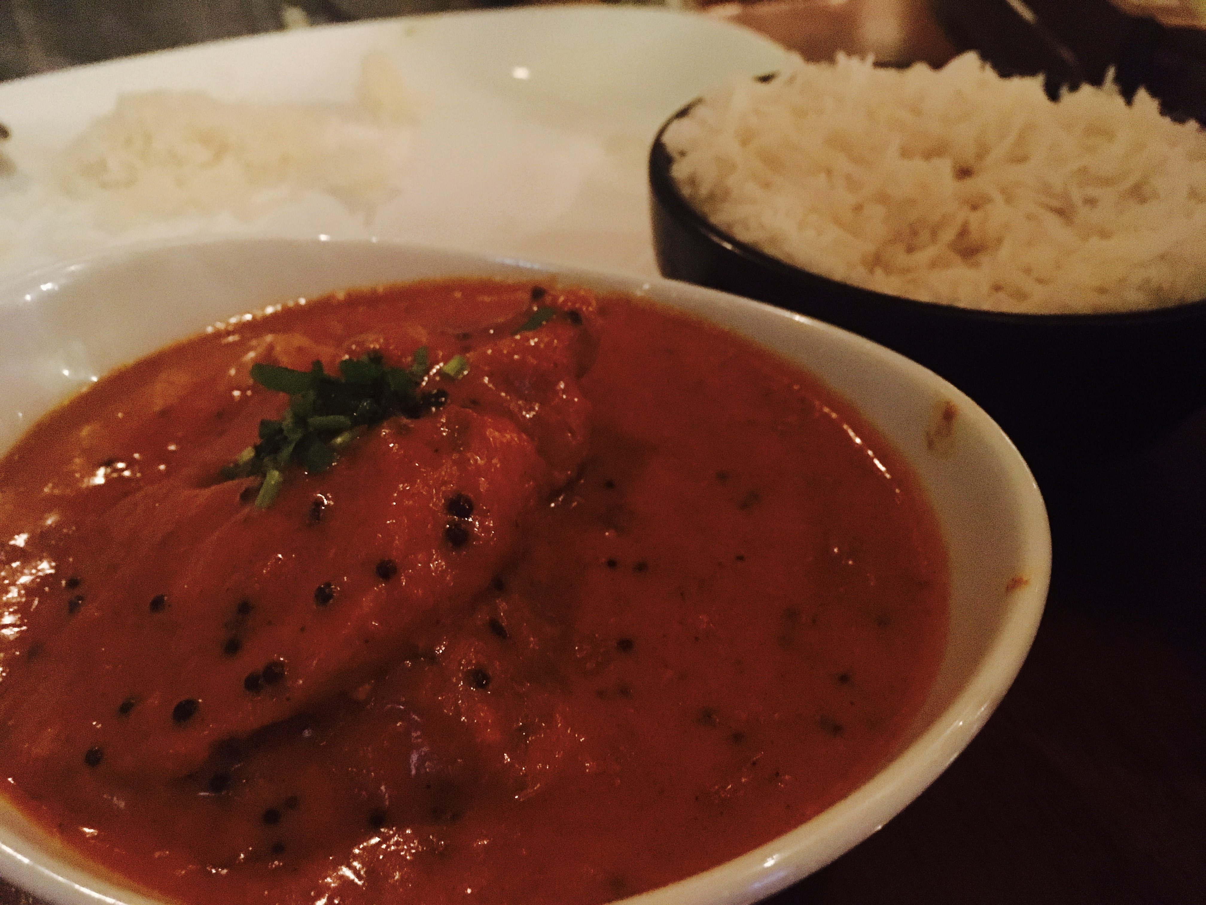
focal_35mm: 29
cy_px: 452
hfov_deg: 61.7
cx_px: 603
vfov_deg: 48.2
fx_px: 1010
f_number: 2.2
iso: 640
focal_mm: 4.15
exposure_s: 1/17
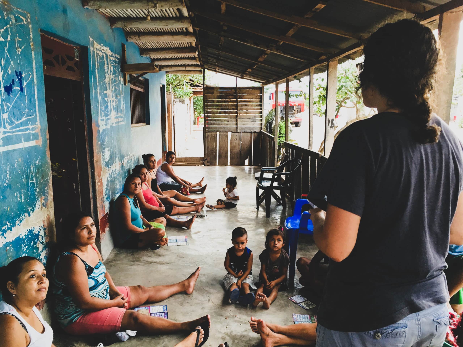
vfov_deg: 48.2
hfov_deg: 61.7
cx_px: 232
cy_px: 174
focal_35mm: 29
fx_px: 388
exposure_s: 1/30
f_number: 2.2
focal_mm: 4.15
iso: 80
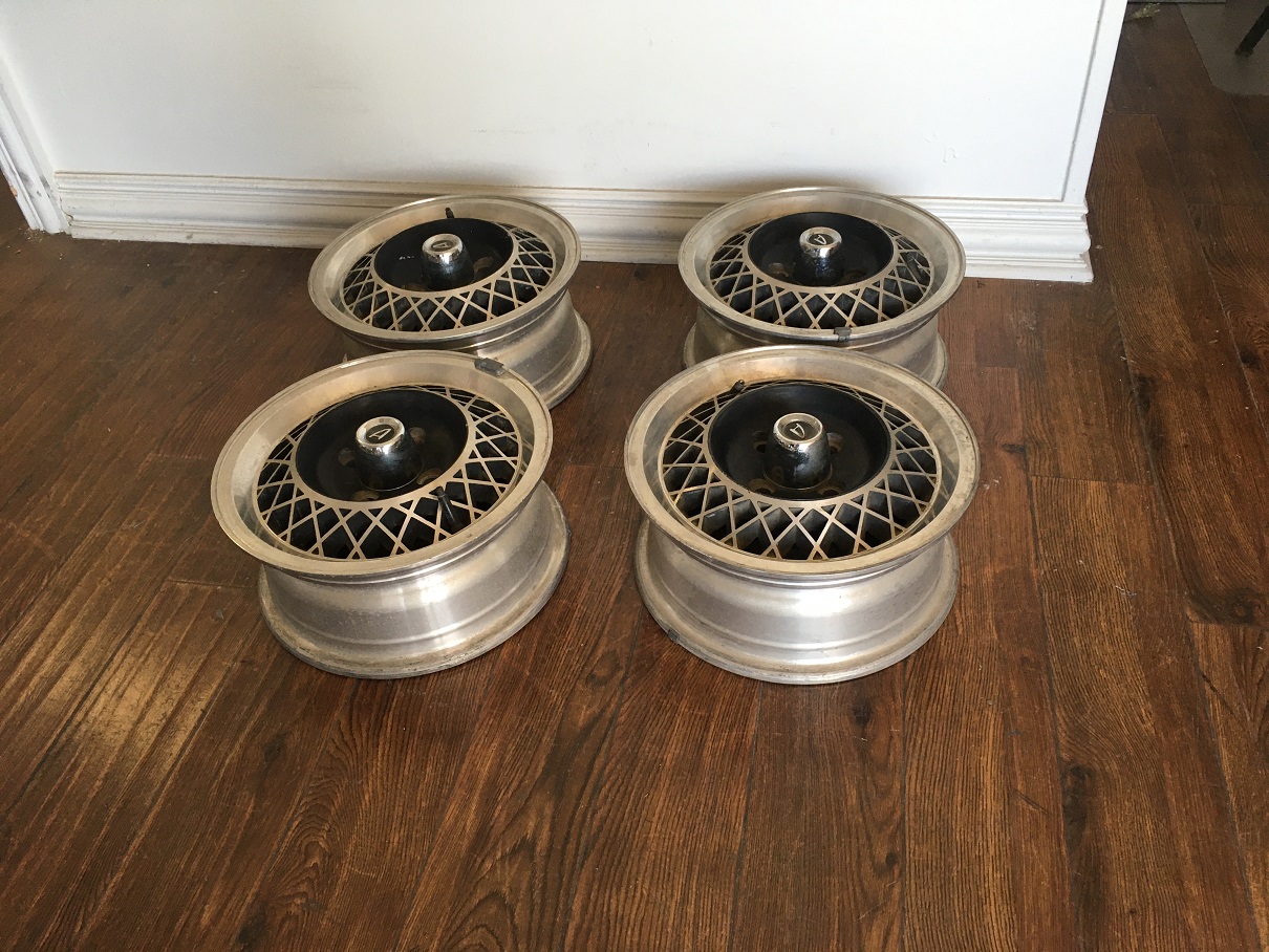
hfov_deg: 61.6
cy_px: 476
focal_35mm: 29
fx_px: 1063
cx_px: 634
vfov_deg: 48.2
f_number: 2.2
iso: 40
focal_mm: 4.15
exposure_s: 1/30
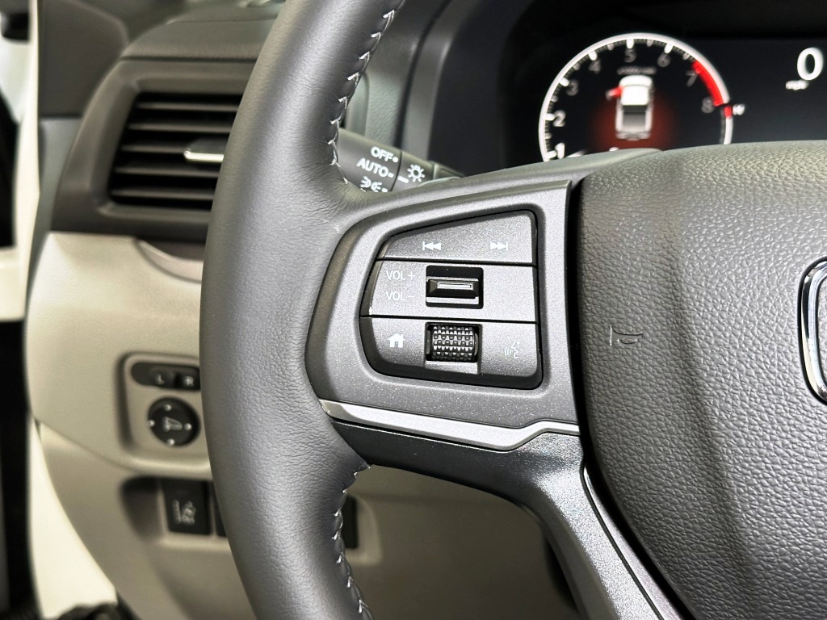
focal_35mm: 48
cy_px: 310
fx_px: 1147
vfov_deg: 30.3
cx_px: 414
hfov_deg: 39.7
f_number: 1.78
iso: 500
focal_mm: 6.86
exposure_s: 1/40
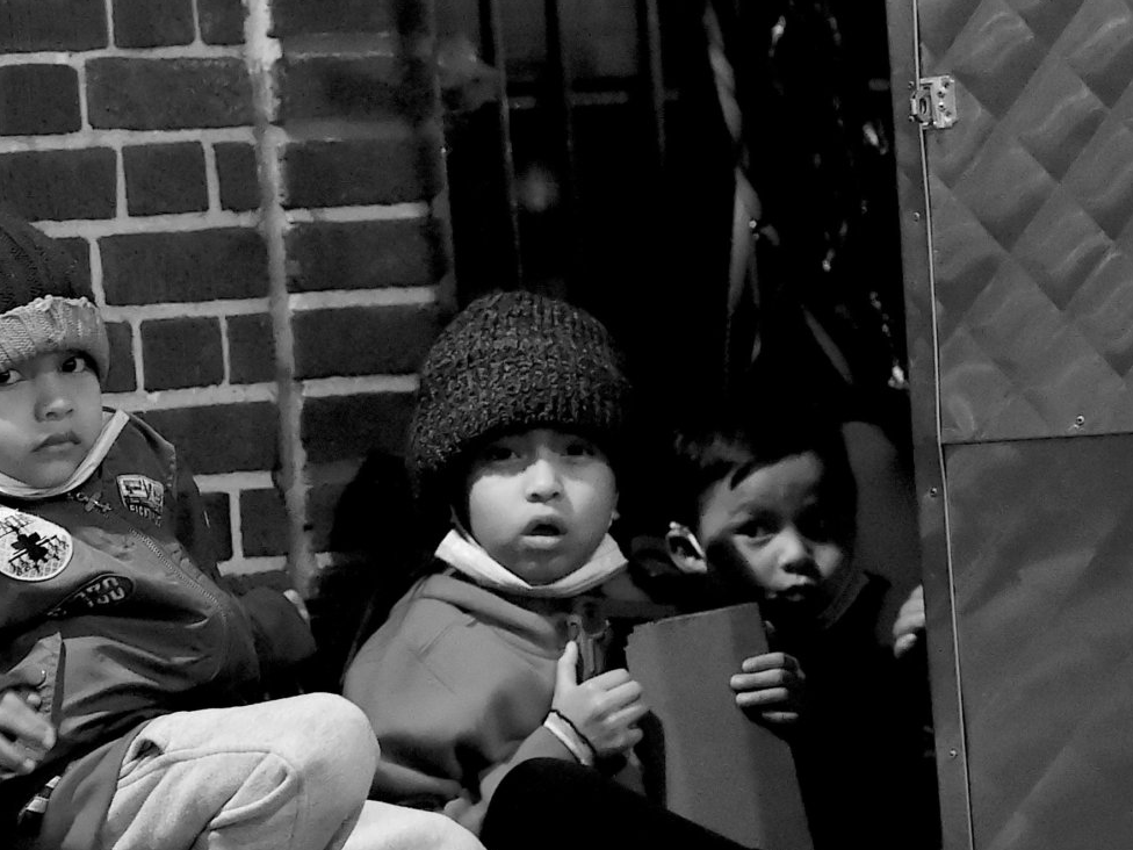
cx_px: 490
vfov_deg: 6.0
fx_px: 8052
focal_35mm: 246
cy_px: 589
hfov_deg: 8.0
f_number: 3.5
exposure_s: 1/125
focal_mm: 122
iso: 25600
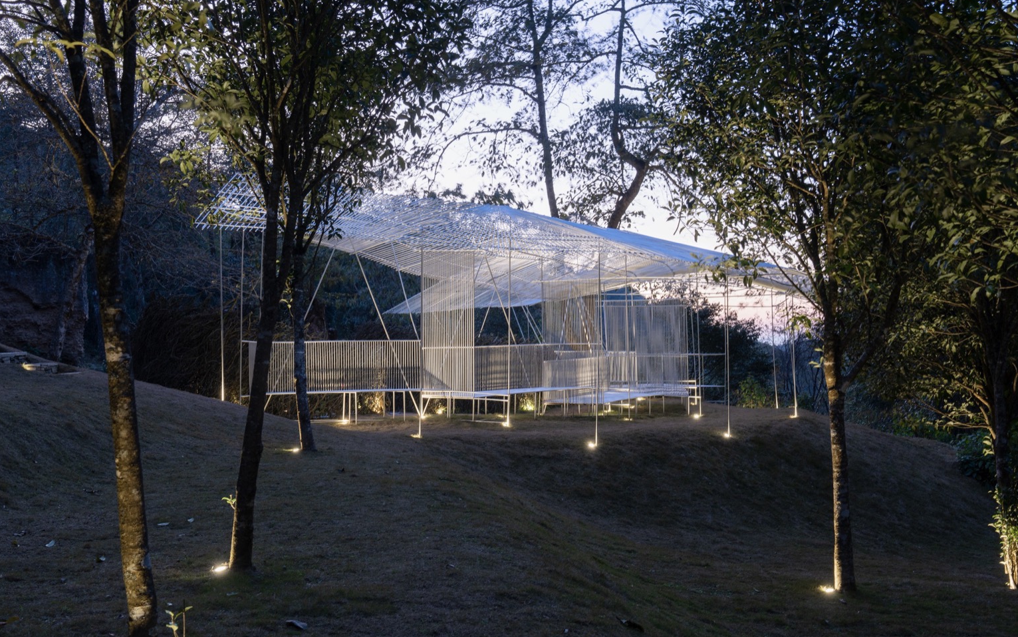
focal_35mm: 43
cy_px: 314
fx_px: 1193
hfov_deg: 46.2
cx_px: 467
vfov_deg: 29.9
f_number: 8
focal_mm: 38
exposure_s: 2.5
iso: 100
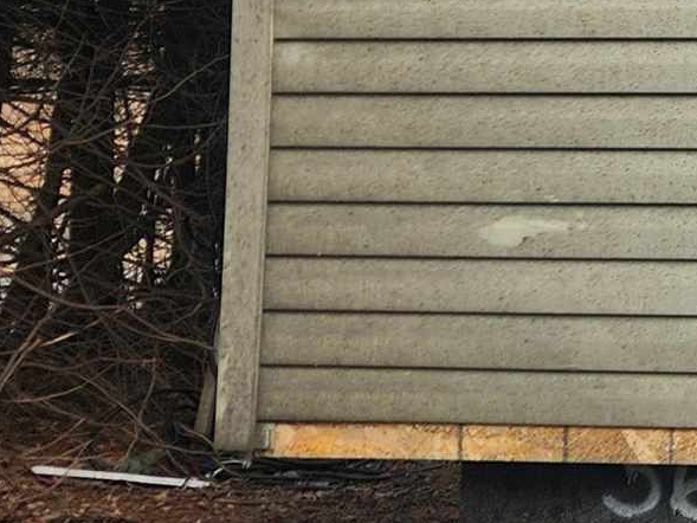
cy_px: -146
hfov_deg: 13.4
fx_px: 2417
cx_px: 1510
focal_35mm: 120
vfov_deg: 12.0
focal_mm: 5.4
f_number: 1.8
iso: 20
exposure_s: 1/334
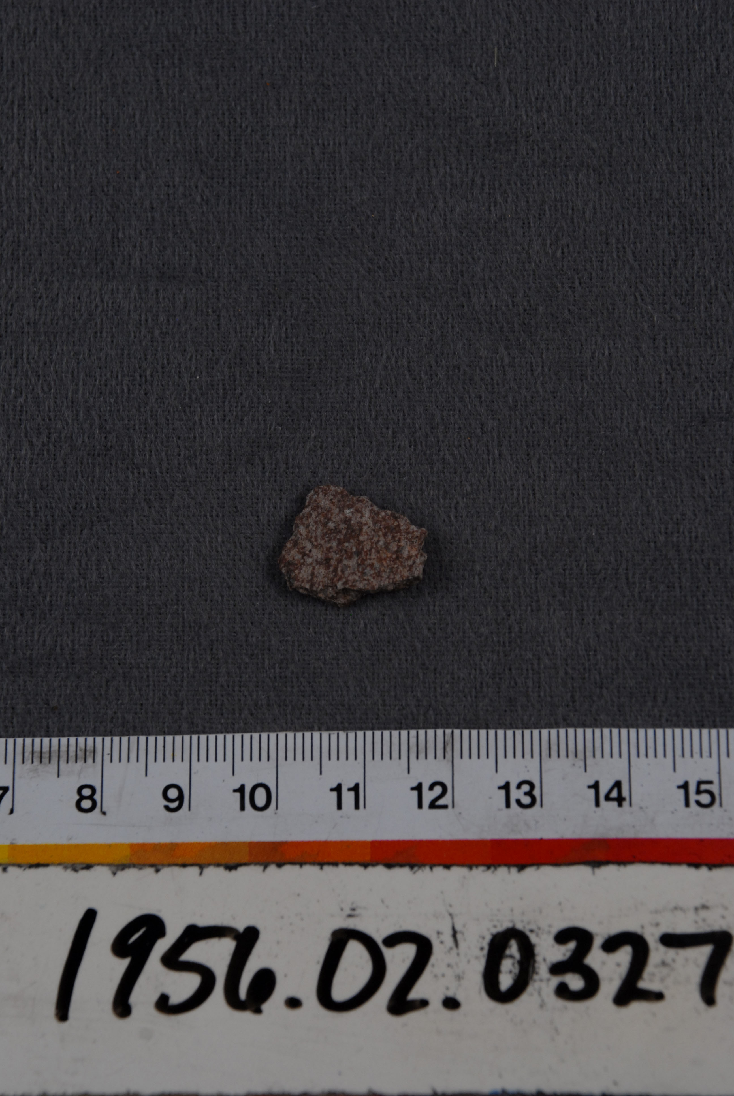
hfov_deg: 13.1
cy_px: 548
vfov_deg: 19.4
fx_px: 3202
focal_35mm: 105
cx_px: 367
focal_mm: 70
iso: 400
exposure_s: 1/80
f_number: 7.1
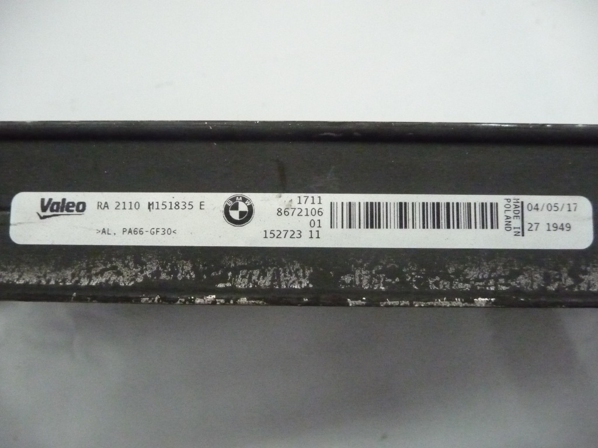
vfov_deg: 49.7
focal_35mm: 28
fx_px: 484
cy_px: 224
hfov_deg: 63.4
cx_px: 299
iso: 1600
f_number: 3.3
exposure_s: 1/250
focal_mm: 4.7
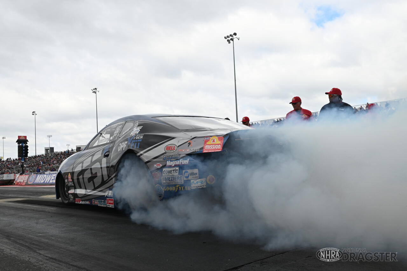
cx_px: 204
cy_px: 136
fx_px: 395
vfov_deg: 37.8
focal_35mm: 35
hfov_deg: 54.5
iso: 640
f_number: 7.1
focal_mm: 35
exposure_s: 1/1000
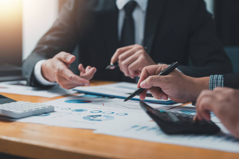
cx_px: 120
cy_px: 80
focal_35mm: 85
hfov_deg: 23.9
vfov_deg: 16.1
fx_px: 565
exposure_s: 1/200
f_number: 2.8
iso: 200
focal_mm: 85
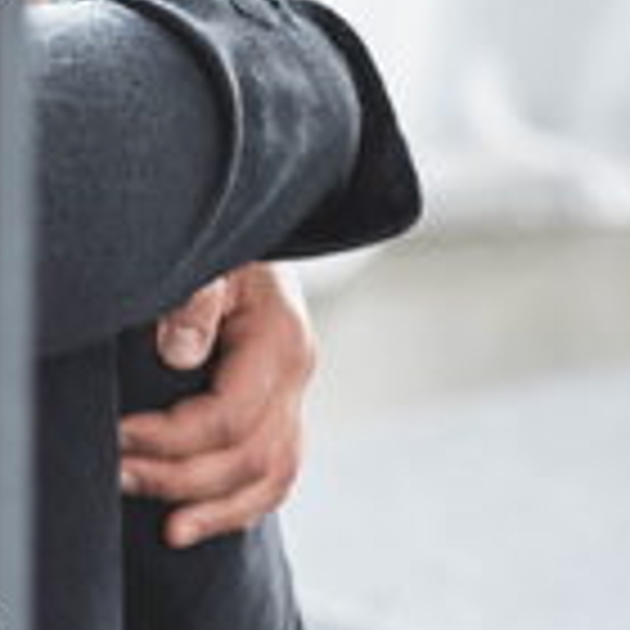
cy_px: -414
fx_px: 9945
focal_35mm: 483
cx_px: -351
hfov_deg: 3.6
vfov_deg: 3.6
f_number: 2.8
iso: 160
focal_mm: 90
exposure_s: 1/200
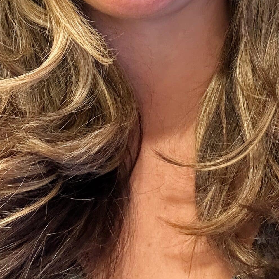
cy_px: -62
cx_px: 171
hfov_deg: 25.3
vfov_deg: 23.1
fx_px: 620
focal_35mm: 68
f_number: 1.9
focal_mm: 2.69
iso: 250
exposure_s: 1/60
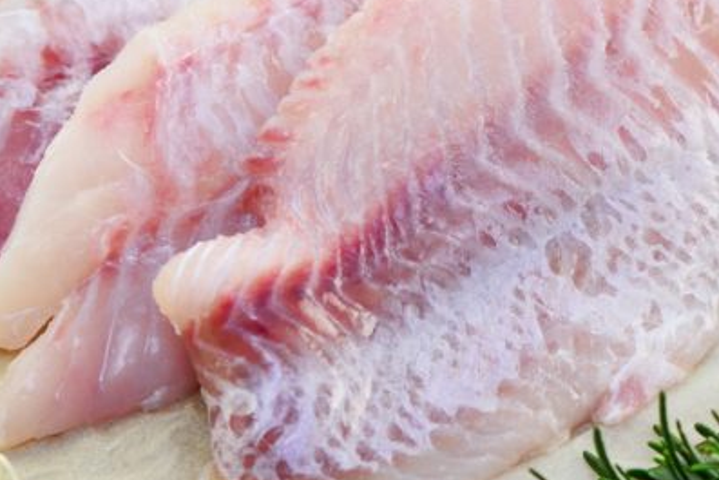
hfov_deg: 7.6
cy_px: 143
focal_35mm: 271
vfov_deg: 5.1
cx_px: 373
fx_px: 5414
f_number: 4.5
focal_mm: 105
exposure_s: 1/125
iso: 100
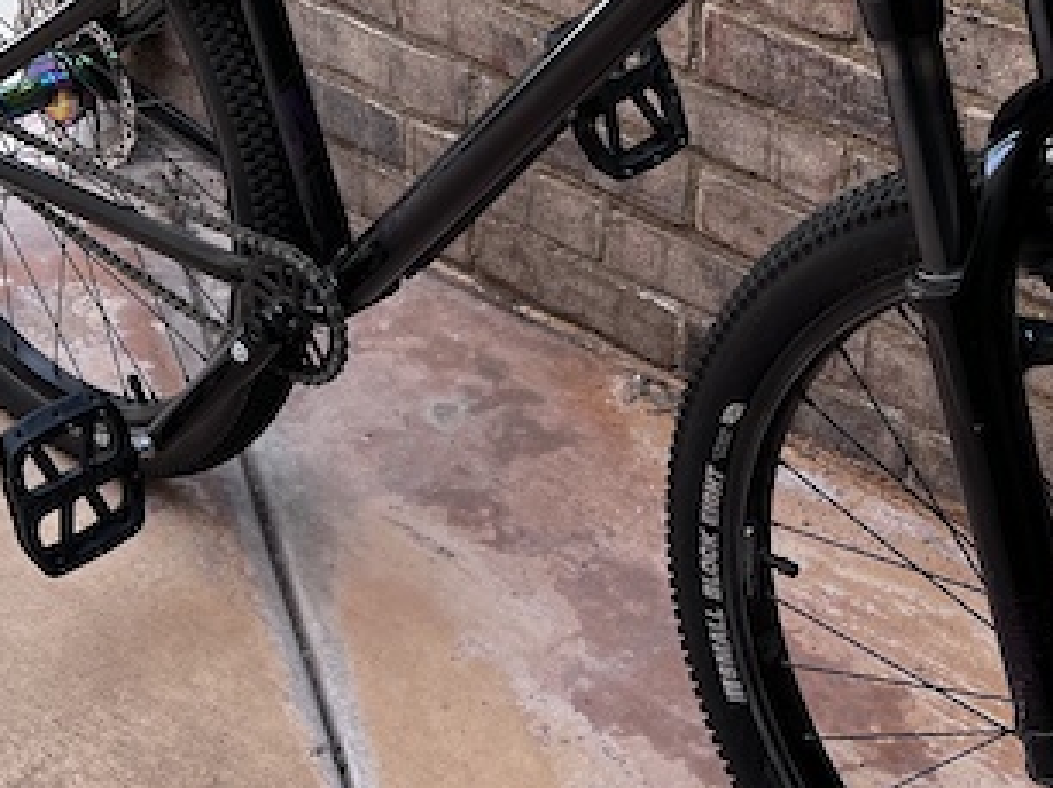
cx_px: 688
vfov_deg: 21.4
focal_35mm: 68
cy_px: 217
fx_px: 2067
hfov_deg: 28.4
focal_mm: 5.7
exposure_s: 1/469
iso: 50
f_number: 1.5
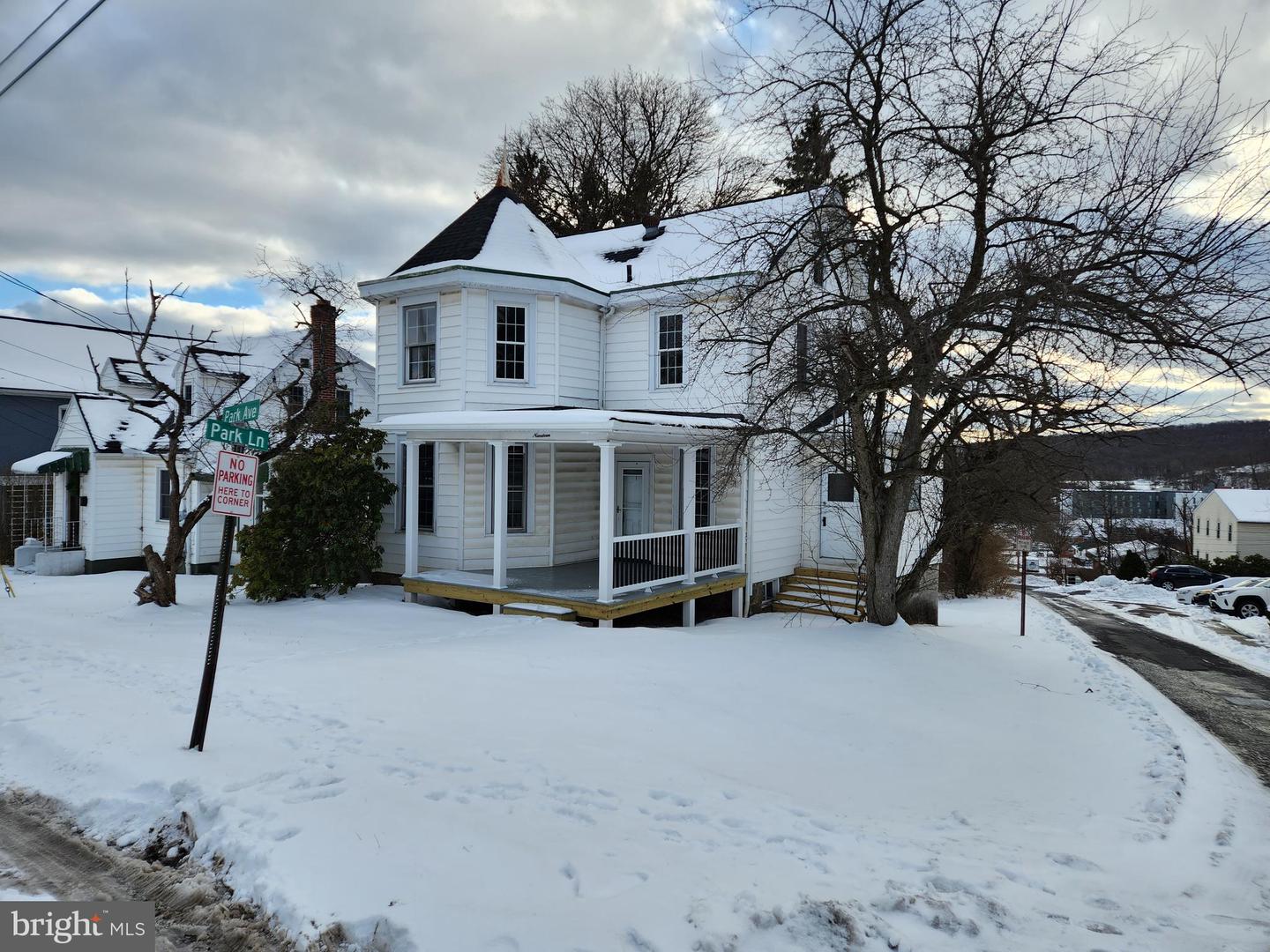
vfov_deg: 58.9
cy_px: 476
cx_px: 635
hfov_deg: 73.9
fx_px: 844
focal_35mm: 23
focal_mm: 5.4
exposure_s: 1/857
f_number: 1.8
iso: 20
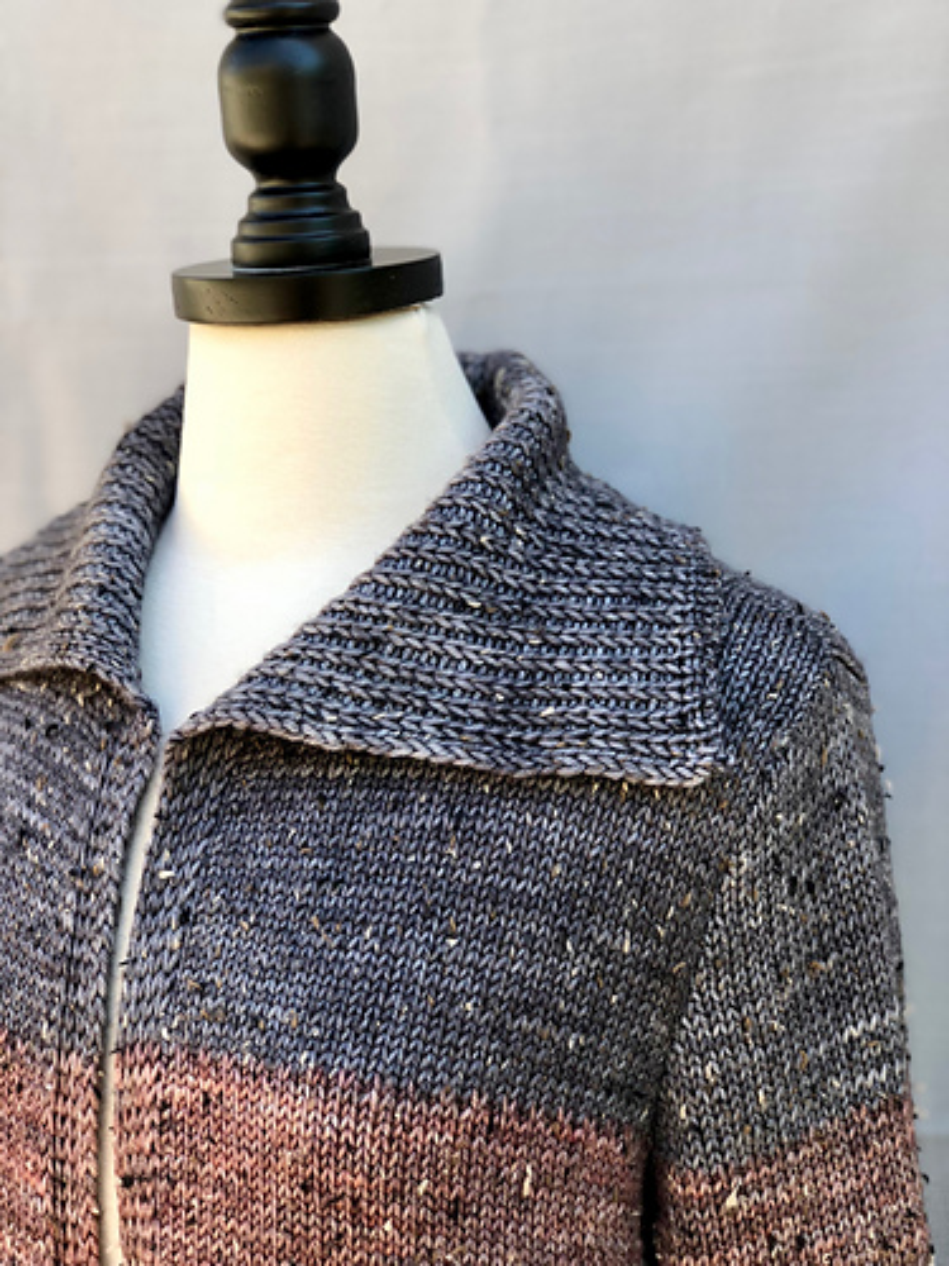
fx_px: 2084
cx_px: 474
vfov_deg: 33.8
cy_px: 633
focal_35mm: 57
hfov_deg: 25.7
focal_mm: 6.6
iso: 25
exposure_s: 1/60
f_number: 2.8
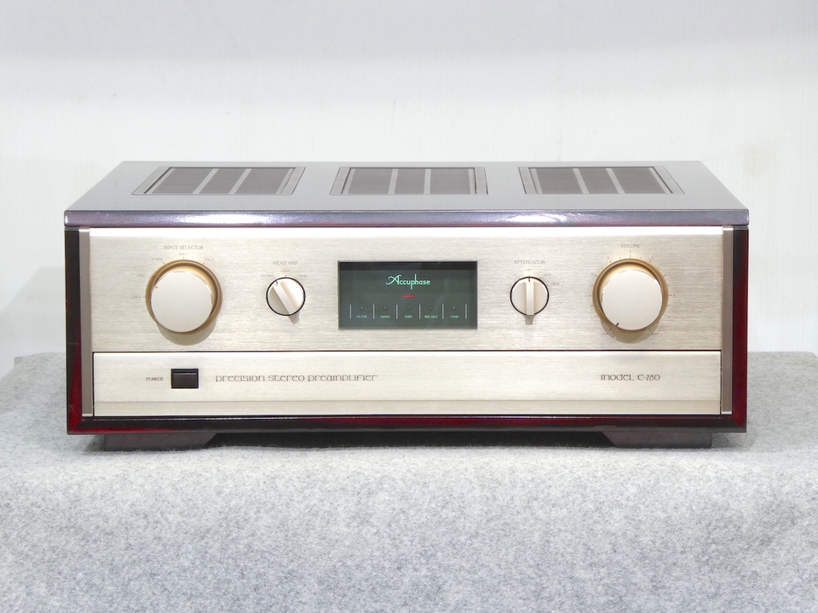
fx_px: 2930
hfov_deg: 15.9
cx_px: 409
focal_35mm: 124
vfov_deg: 12.0
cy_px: 306
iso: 200
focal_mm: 22.3
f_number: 5.2
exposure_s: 1/6
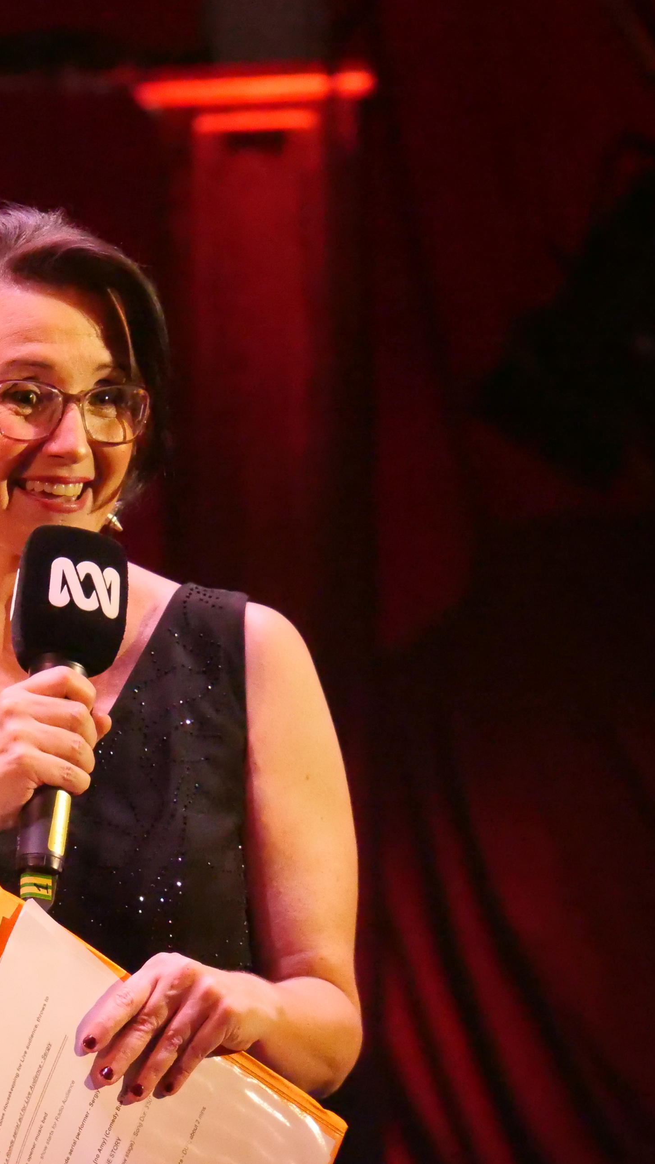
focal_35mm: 359
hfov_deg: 3.4
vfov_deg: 6.0
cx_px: 1
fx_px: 11086
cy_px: 600
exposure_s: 1/800
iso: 6400
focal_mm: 85
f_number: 3.2
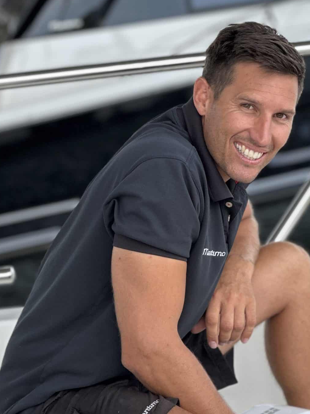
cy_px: 196
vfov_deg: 13.6
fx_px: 1731
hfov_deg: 10.2
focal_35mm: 145
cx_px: 171
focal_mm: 9
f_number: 2.8
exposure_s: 1/124
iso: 20
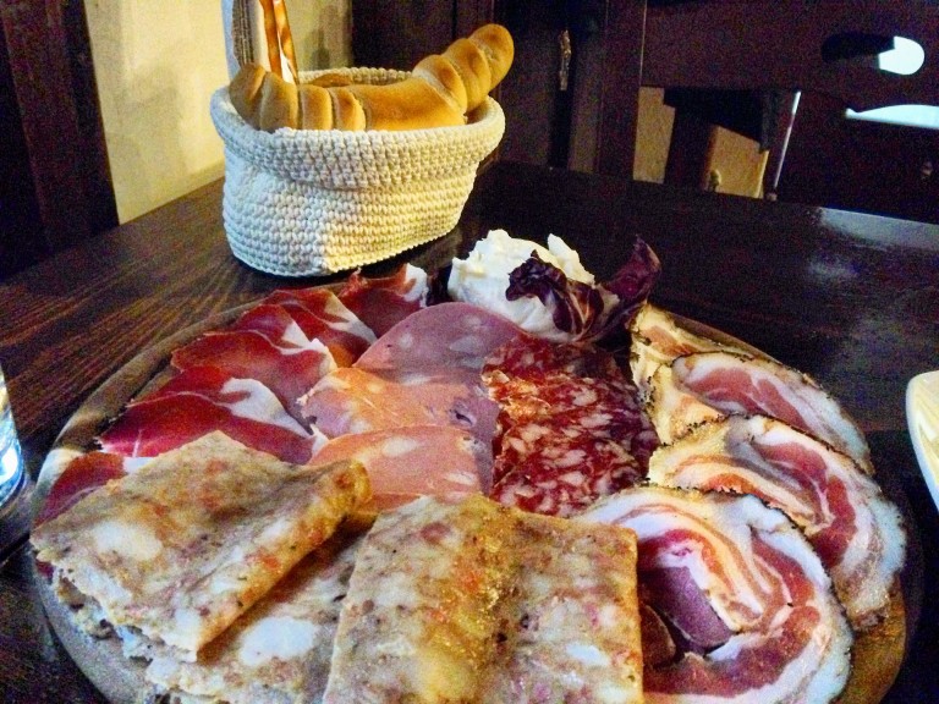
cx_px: 470
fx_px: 895
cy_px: 352
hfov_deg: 55.4
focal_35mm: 33
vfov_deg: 42.9
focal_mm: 4.12
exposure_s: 1/15
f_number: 2.4
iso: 800
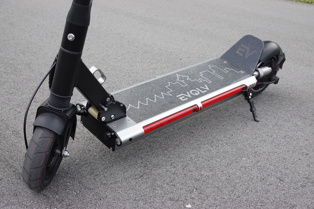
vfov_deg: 28.1
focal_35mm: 48
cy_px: 104
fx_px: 419
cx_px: 157
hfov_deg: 41.1
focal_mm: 18.24
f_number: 4
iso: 100
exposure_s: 1/250
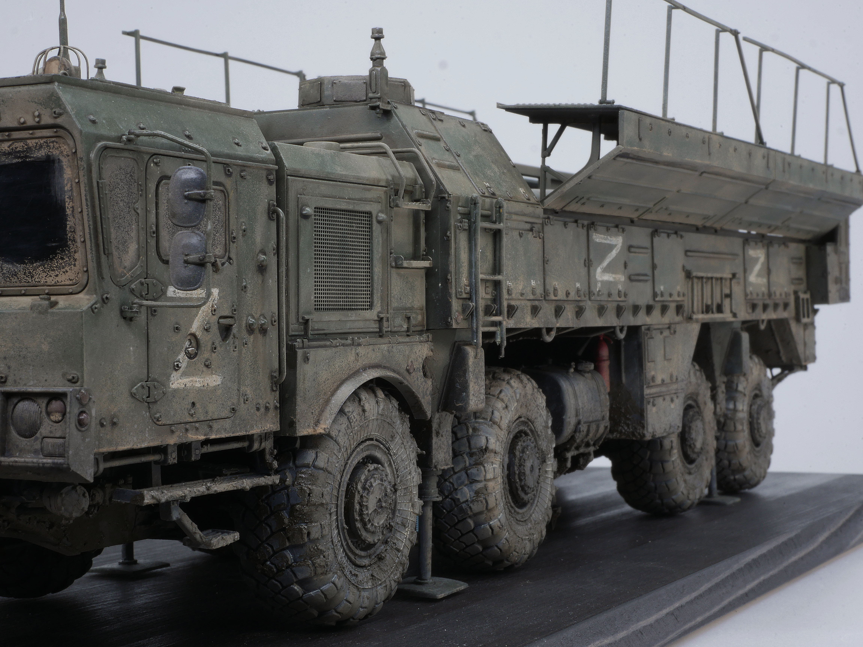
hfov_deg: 32.2
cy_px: 324
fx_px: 1496
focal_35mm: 60
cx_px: 432
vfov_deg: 24.4
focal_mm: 30
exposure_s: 1.3
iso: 200
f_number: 22
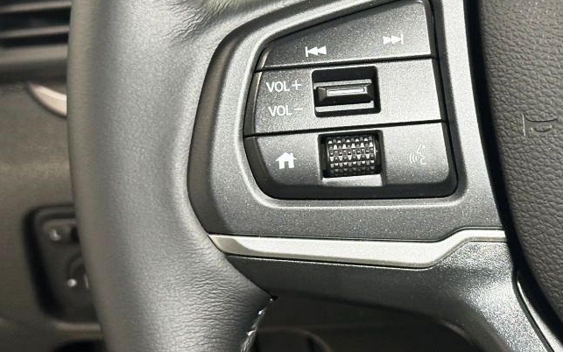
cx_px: 363
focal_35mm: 81
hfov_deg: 25.4
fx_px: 1243
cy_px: 120
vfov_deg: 16.1
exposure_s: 1/30
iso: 500
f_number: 1.78
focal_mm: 6.86
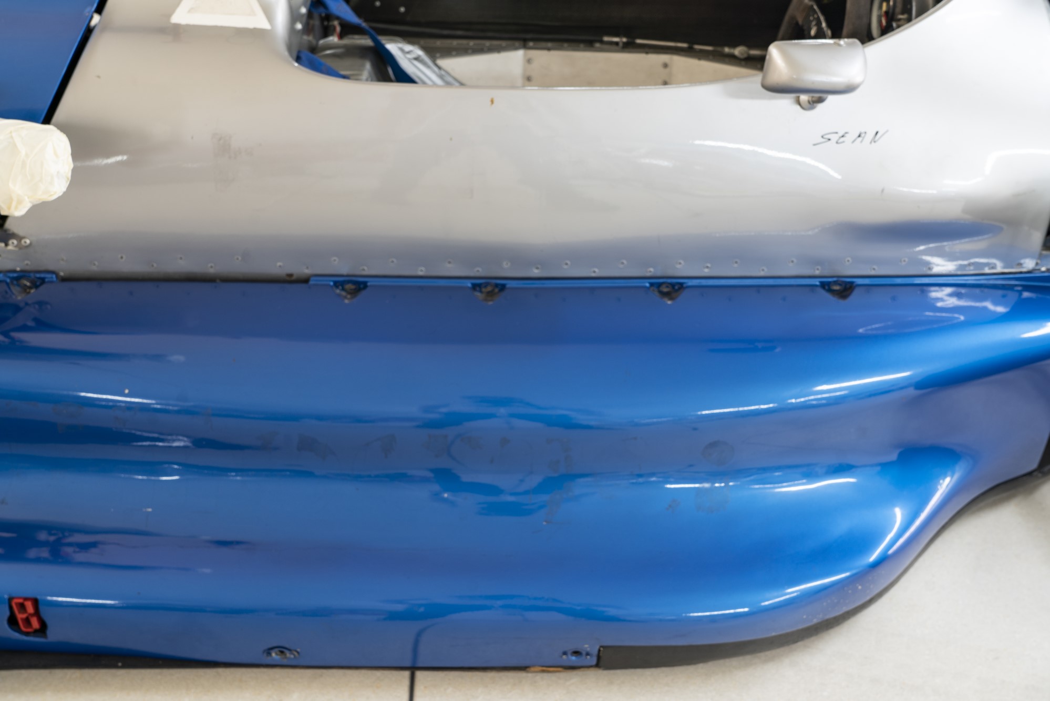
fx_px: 1196
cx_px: 525
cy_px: 350
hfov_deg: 47.4
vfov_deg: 32.6
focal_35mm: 41
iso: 100
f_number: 8
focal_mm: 41
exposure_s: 2.5
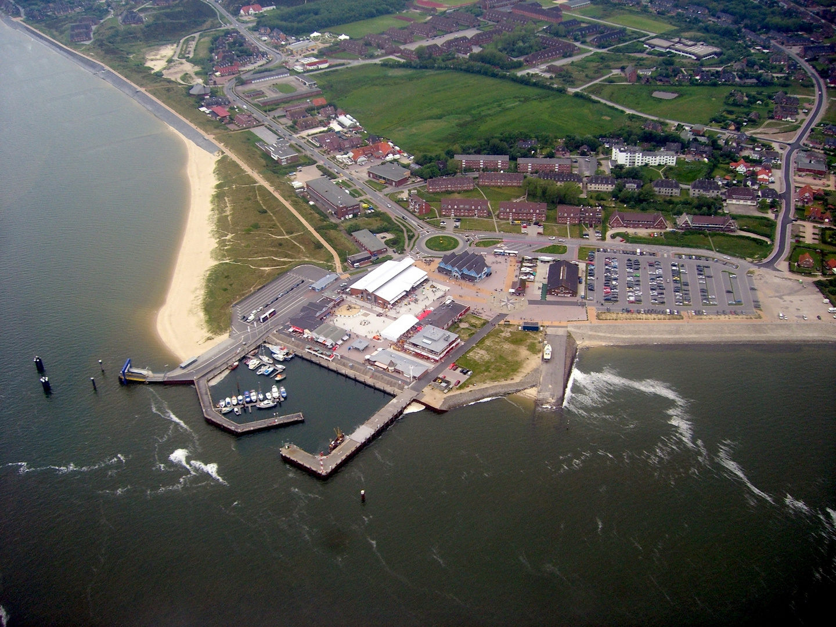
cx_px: 418
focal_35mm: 38
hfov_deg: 49.0
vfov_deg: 37.7
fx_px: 918
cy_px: 314
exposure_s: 1/250
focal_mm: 6.2
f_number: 2.7
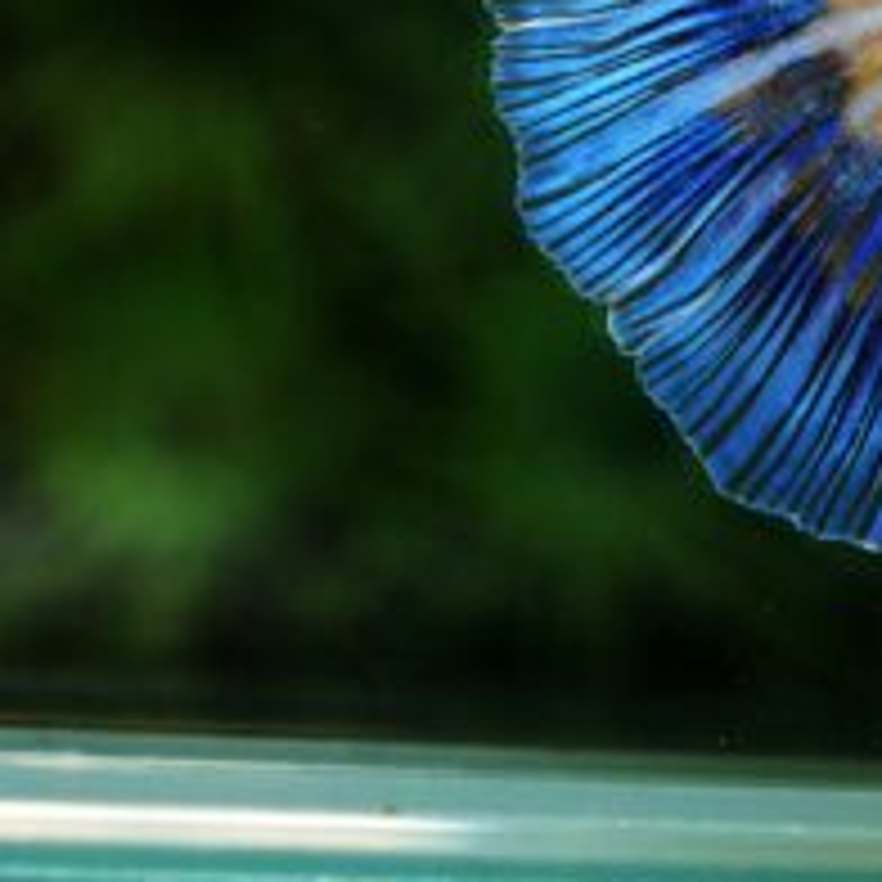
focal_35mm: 214
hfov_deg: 8.1
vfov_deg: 8.1
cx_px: 1170
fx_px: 6178
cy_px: 0
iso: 200
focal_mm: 55
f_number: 5.6
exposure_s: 1/100
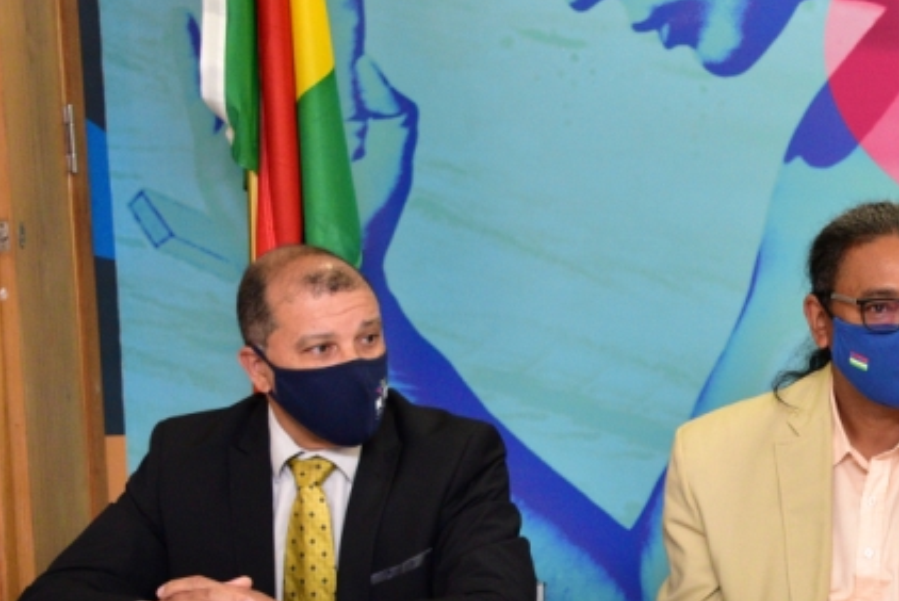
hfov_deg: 20.1
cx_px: 991
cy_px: 498
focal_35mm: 97
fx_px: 2424
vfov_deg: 14.0
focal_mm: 40
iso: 2500
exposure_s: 1/200
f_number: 6.3
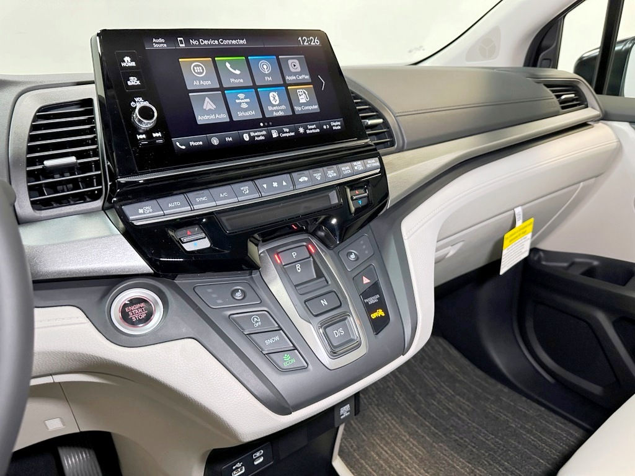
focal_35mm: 24
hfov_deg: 71.6
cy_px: 238
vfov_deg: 56.8
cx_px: 318
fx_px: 440
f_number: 1.78
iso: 640
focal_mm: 6.86
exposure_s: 1/40
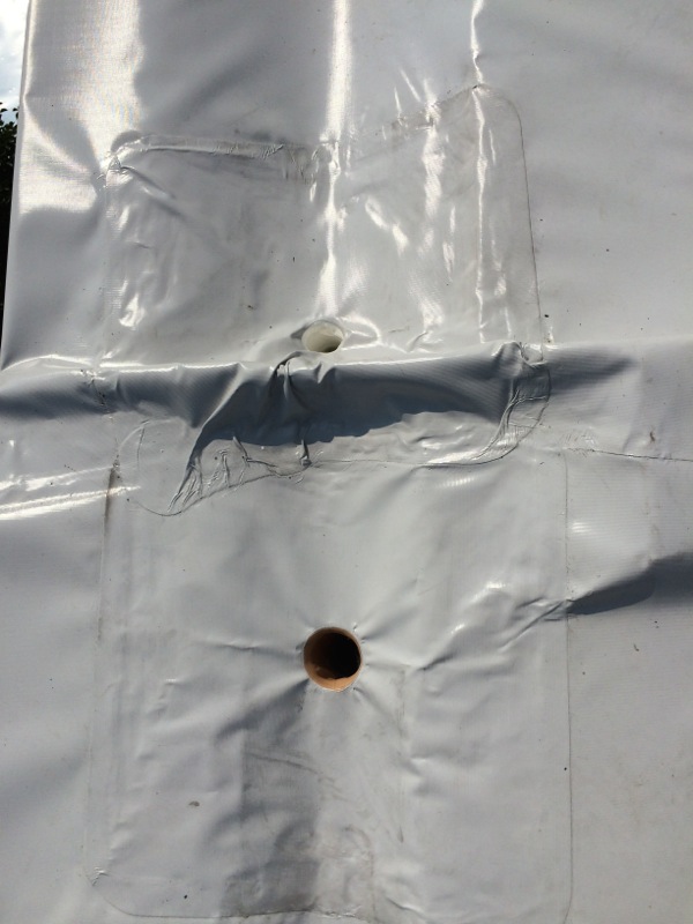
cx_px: 346
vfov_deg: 60.0
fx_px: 801
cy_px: 462
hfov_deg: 46.8
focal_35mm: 30
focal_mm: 4.12
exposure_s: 1/10309
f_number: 2.2
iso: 40
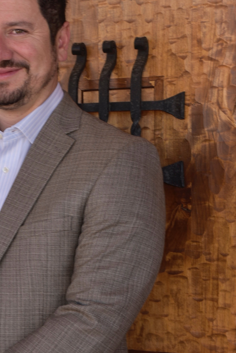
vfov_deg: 18.7
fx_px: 1071
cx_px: 45
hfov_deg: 12.5
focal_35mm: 109
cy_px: 243
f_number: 8
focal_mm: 55
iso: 200
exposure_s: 1/100
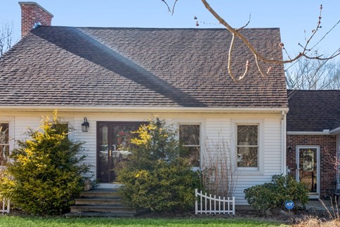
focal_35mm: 36
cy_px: 165
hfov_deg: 50.7
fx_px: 340
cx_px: 259
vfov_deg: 36.2
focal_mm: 17
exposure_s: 1/160
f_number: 8
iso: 250
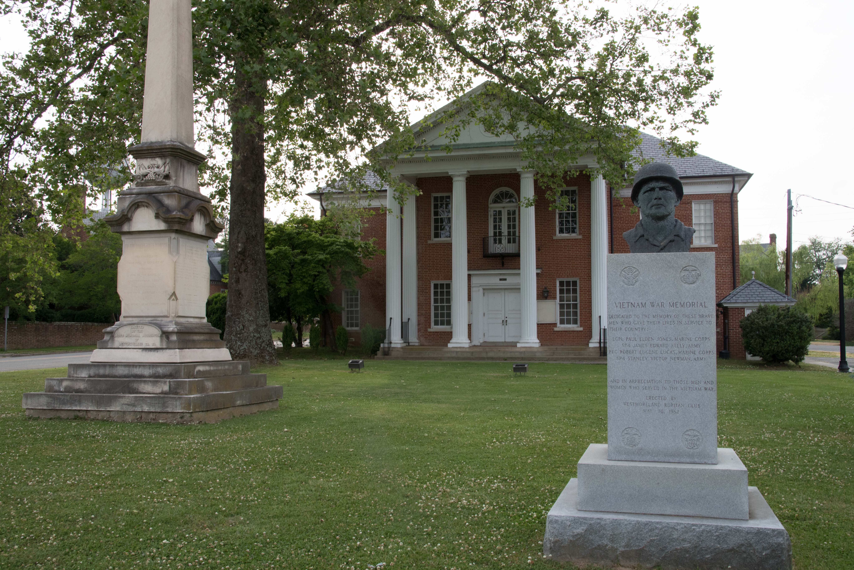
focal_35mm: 33
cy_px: 285
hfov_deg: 57.2
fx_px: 783
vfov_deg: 40.0
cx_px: 427
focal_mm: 22
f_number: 11
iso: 200
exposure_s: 1/100
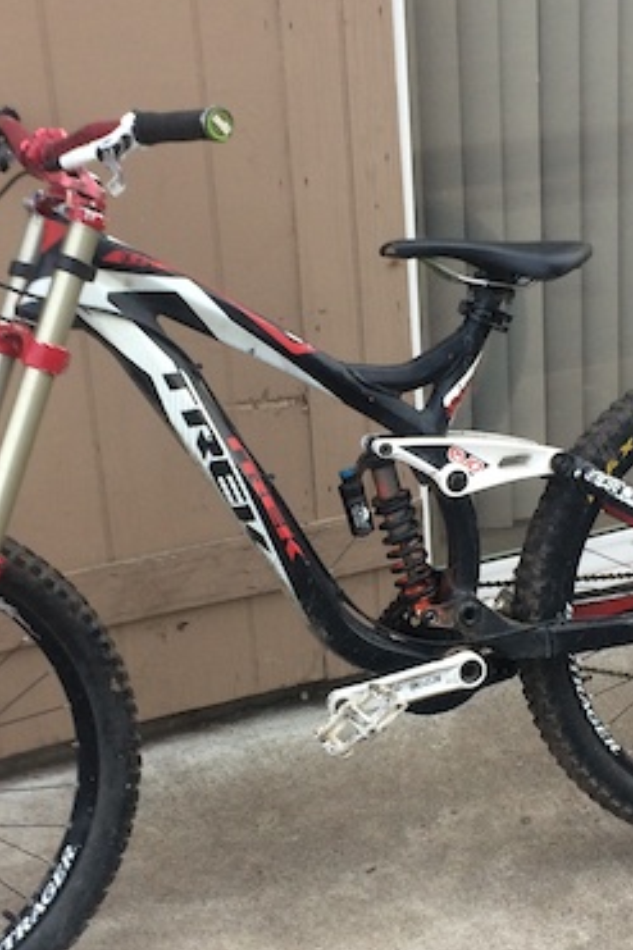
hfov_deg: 20.9
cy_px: 553
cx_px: 397
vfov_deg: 30.9
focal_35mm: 65
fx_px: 1716
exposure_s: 1/60
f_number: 2.2
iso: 50
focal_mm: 4.15
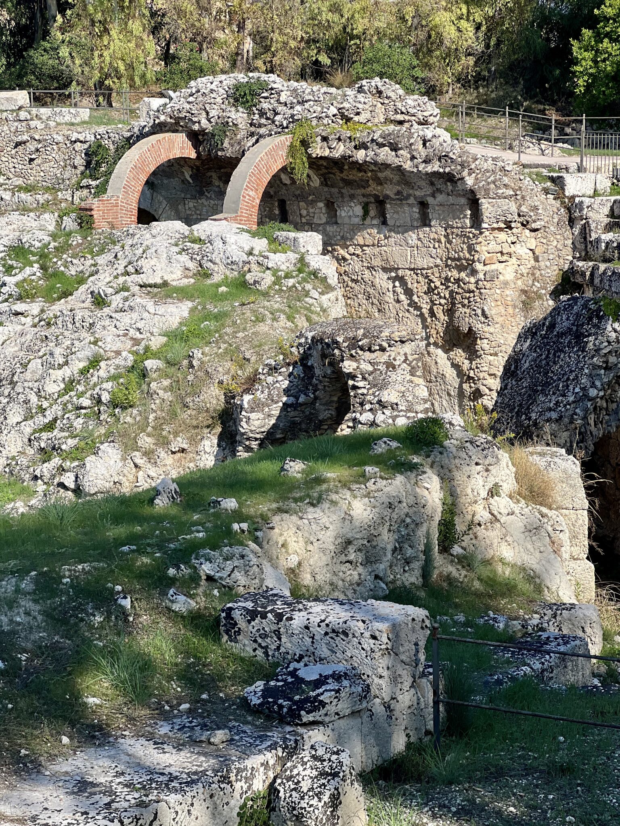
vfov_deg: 25.3
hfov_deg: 19.1
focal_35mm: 77
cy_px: 413
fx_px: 1839
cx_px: 310
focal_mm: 9
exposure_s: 1/694
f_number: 2.8
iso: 32
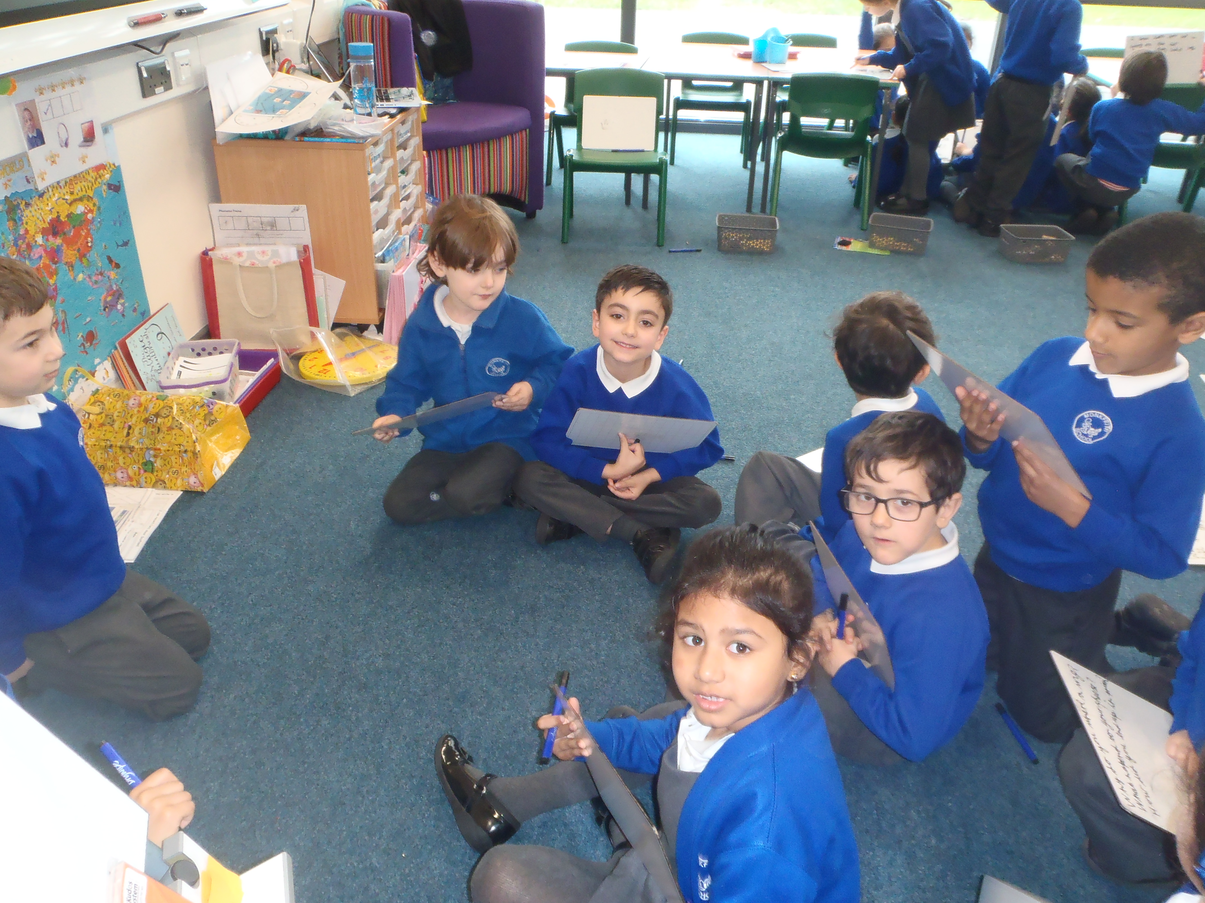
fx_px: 975
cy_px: 452
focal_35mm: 28
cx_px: 602
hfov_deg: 63.4
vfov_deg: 49.7
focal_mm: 5
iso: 250
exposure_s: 1/30
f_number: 3.5
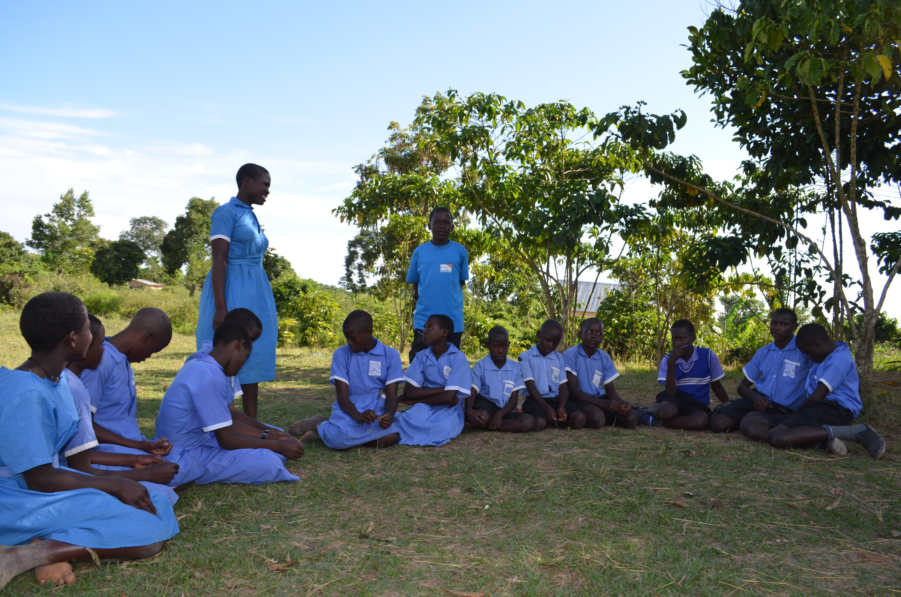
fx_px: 674
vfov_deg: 47.7
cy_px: 298
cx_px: 450
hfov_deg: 67.5
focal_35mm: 27
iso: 100
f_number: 5.6
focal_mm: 18
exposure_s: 1/200
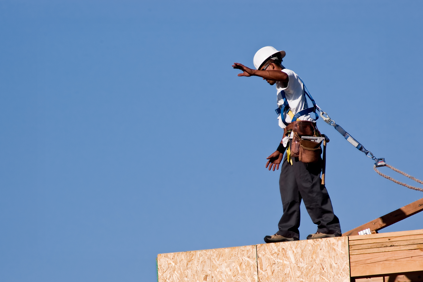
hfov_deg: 4.6
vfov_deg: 3.0
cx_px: 212
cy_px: 141
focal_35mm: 450
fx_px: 5283
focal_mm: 300
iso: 200
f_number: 13
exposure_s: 1/400
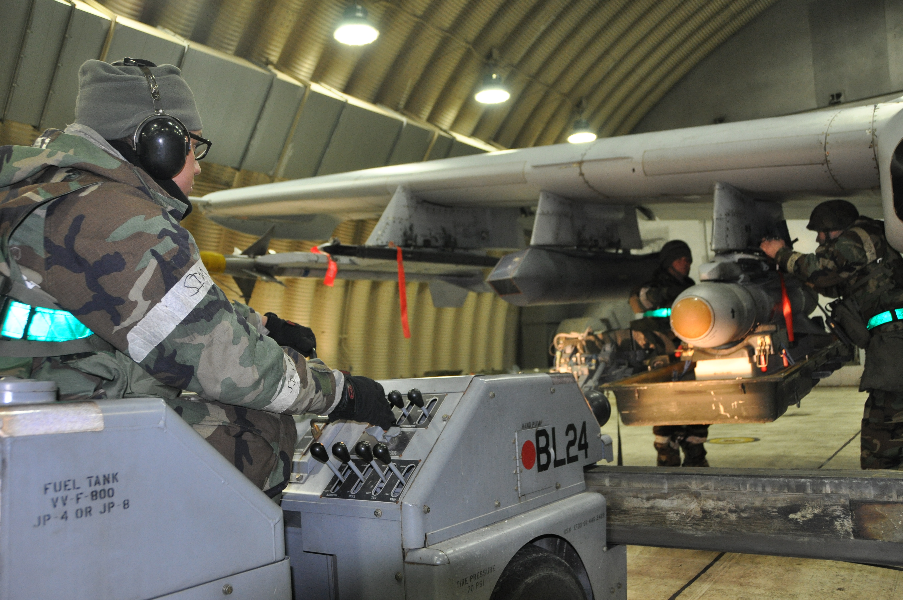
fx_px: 752
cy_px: 300
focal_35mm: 30
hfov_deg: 62.0
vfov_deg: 43.5
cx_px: 452
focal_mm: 20
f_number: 3.5
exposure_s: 1/60
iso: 800
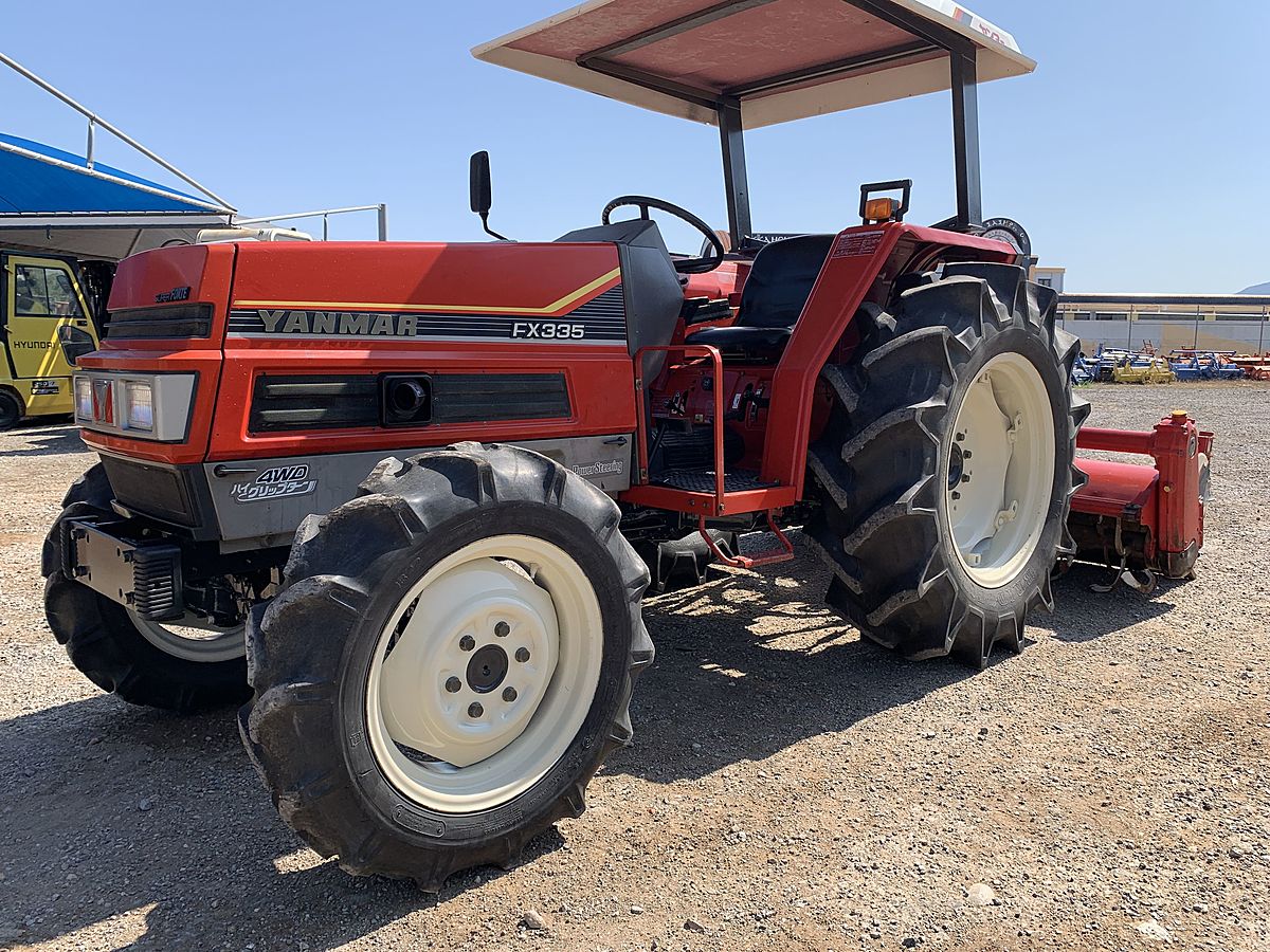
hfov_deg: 67.3
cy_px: 476
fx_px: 954
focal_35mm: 26
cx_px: 635
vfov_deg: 53.1
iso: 25
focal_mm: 4.25
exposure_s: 1/1610
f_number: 1.8
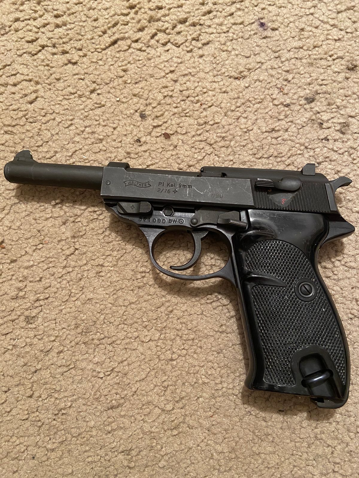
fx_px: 360
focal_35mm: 26
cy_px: 239
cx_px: 180
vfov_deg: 67.3
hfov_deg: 53.1
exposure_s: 1/30
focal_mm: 4.25
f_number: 1.8
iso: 500
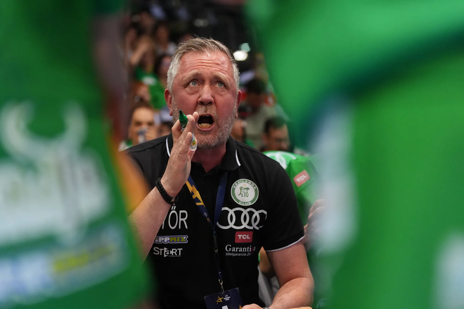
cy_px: 154
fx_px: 902
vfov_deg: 19.5
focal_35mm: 70
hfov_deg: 28.8
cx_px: 232
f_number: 2.8
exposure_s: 1/800
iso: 4000
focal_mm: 70
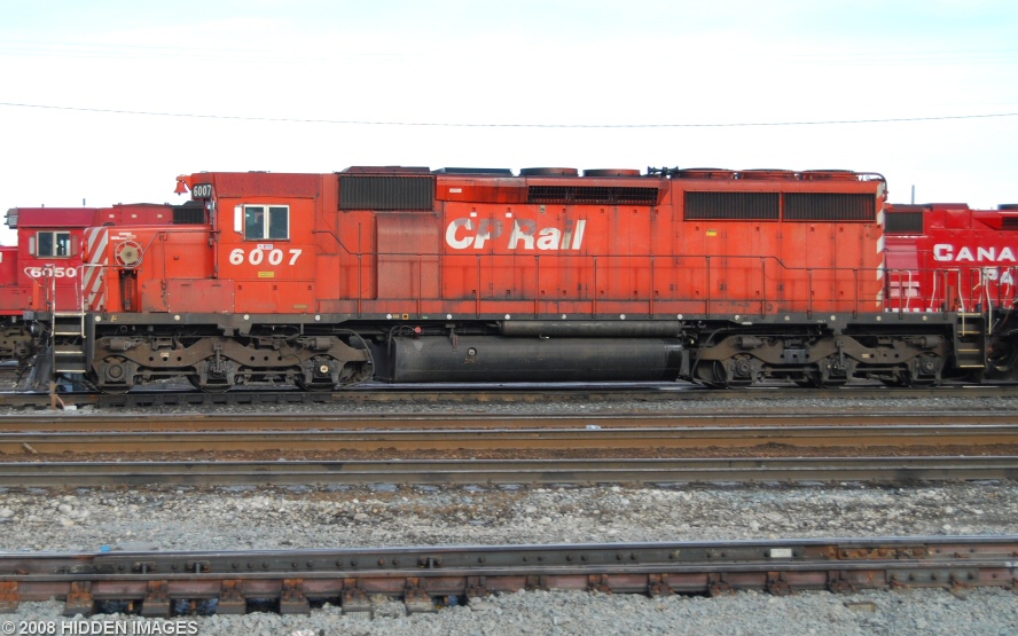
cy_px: 295
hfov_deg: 33.0
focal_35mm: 62
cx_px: 508
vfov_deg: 21.0
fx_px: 1720
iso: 180
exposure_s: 1/320
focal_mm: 40
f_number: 5
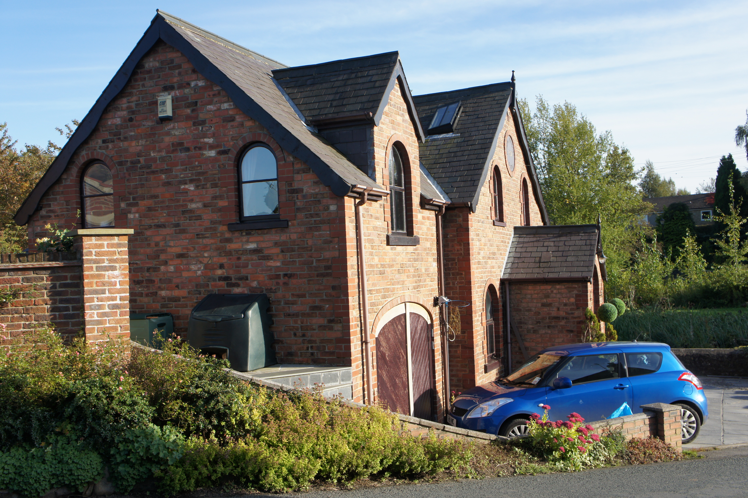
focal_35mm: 39
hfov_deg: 49.6
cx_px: 374
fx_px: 810
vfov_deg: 34.2
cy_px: 249
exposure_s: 1/200
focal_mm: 26
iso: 200
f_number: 8
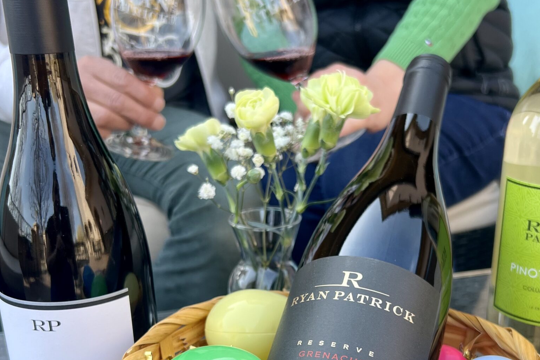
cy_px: 278
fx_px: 675
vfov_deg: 29.3
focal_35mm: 45
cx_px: 312
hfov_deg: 43.5
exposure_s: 1/513
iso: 50
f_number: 1.5
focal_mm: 5.7
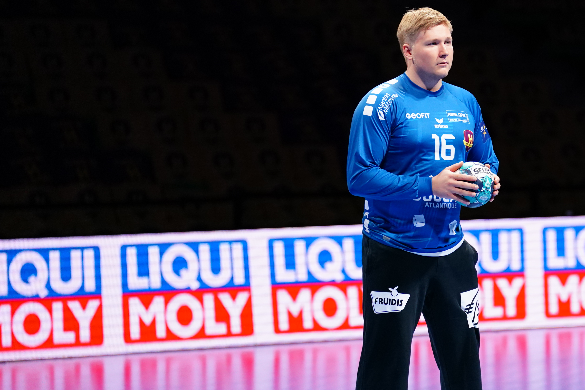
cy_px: 256
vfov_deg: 4.8
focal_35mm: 287
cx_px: 500
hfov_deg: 7.2
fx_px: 4664
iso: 2000
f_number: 2.8
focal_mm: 165
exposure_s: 1/1250
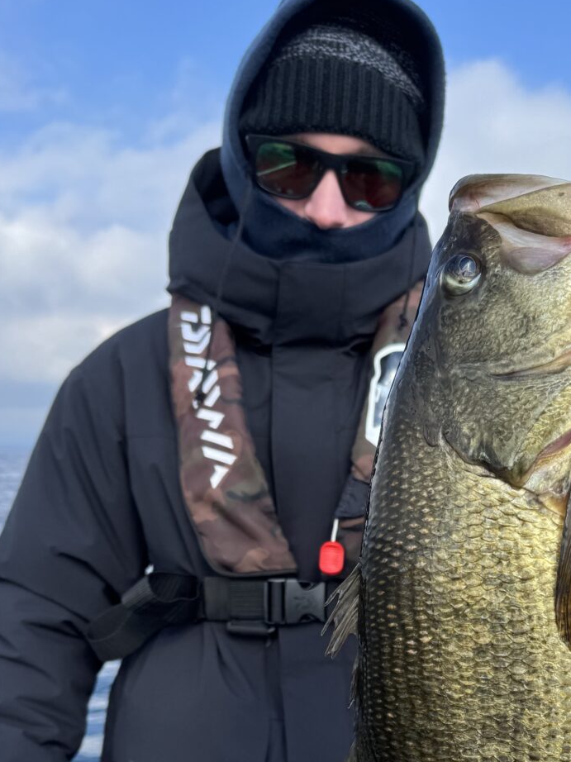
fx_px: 880
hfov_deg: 35.4
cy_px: 630
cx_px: 402
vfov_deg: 44.1
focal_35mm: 40
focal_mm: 6.76
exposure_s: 1/4950
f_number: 1.78
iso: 80
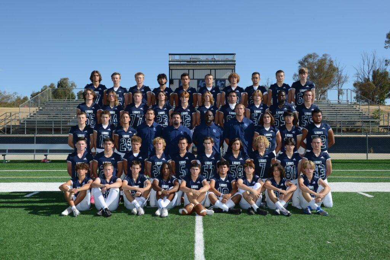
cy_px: 130
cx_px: 195
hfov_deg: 50.7
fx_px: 412
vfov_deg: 35.1
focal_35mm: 38
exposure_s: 1/250
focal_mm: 38
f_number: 11
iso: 200
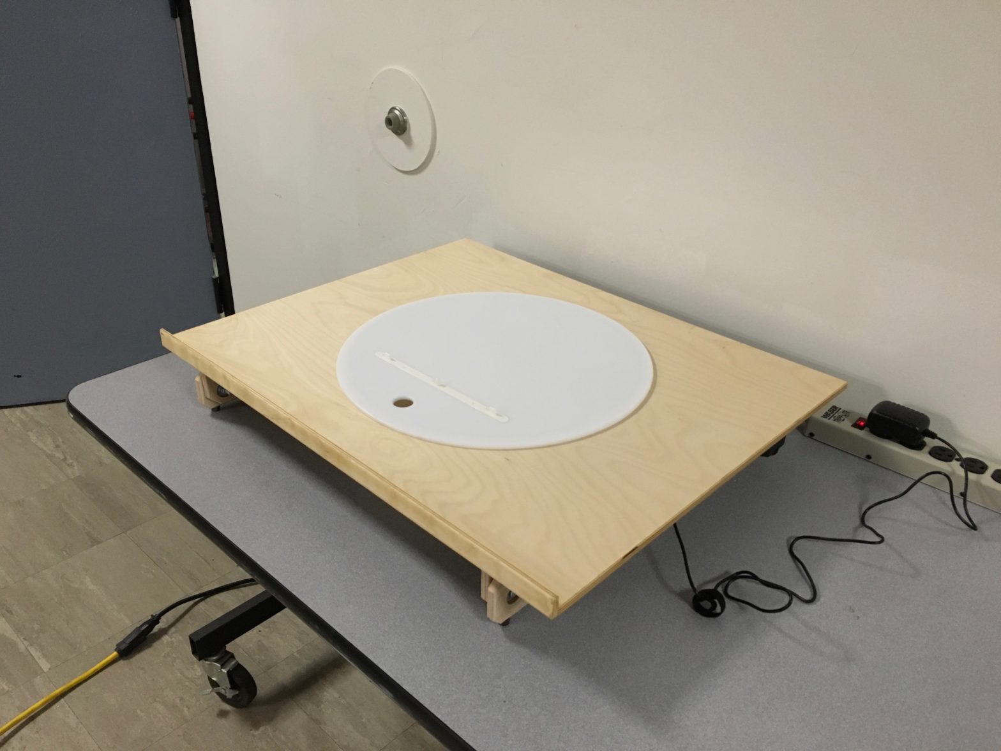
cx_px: 500
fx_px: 839
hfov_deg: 61.7
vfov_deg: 48.2
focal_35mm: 29
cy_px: 376
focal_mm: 4.15
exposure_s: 1/30
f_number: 2.2
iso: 160
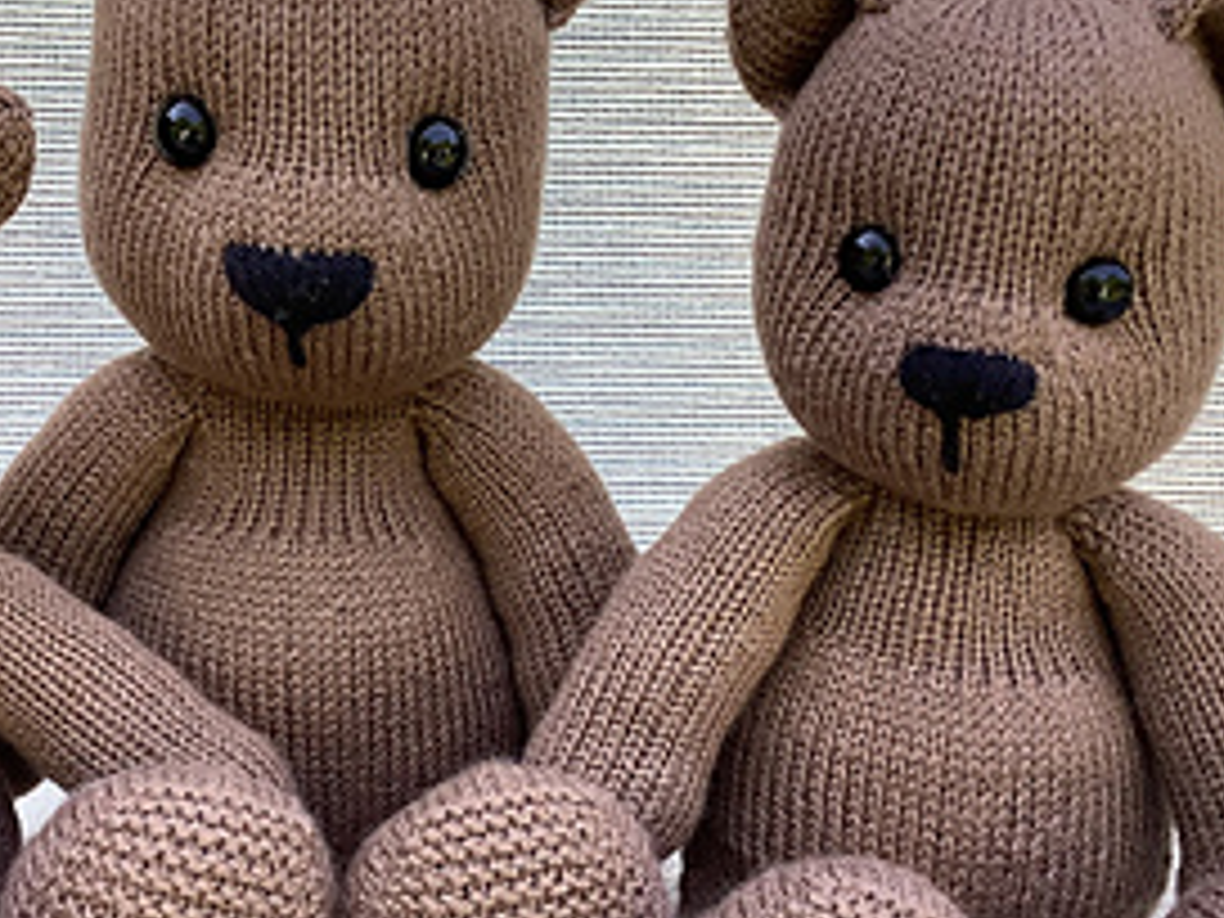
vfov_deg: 25.6
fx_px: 2015
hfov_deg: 33.4
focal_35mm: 57
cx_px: 396
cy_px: 542
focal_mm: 3.3
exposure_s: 1/120
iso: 50
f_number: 2.4
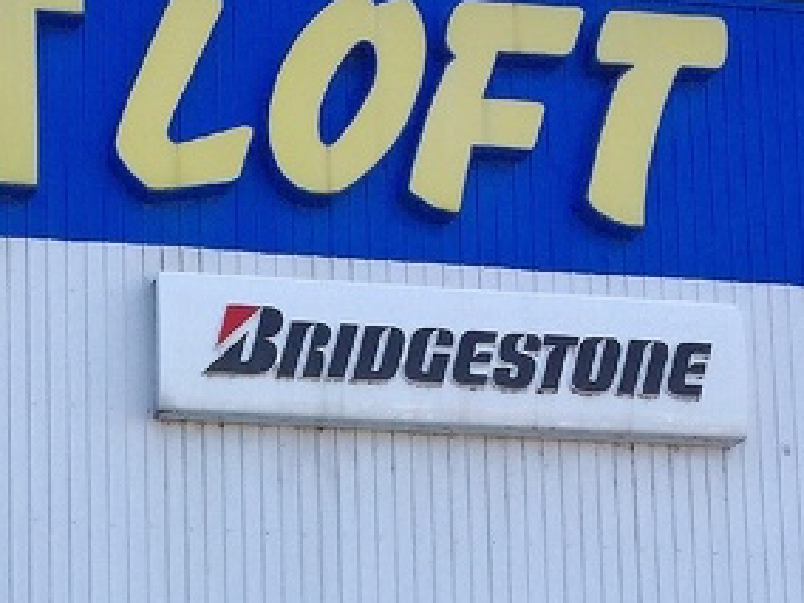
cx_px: -136
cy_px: 869
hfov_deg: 18.2
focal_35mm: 103
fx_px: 2392
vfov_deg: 13.6
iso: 32
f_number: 2.2
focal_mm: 4.15
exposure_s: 1/519
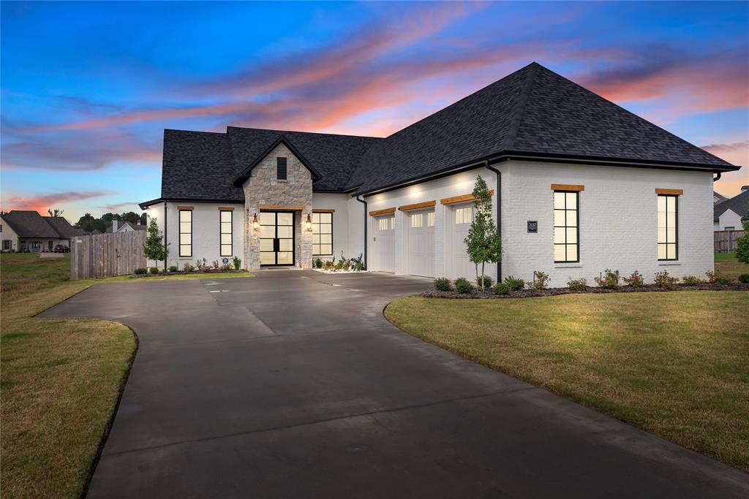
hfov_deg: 73.7
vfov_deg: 53.1
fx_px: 499
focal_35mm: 24
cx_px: 374
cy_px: 250
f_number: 8
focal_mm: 24
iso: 200
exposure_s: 1/500
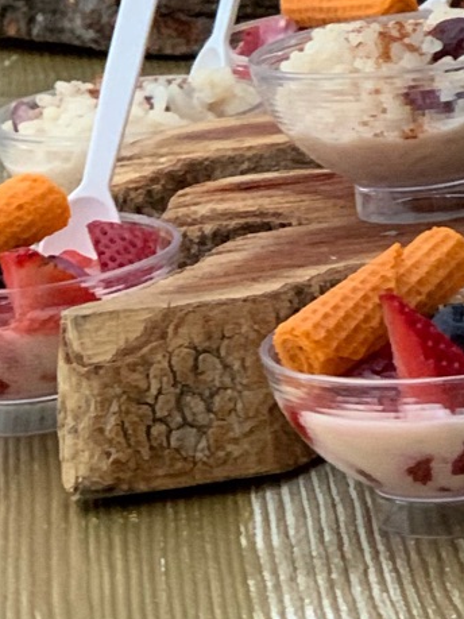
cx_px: 747
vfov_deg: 8.5
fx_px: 4148
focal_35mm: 232
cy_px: 11
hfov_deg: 6.3
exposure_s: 1/60
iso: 160
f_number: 2.4
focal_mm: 6
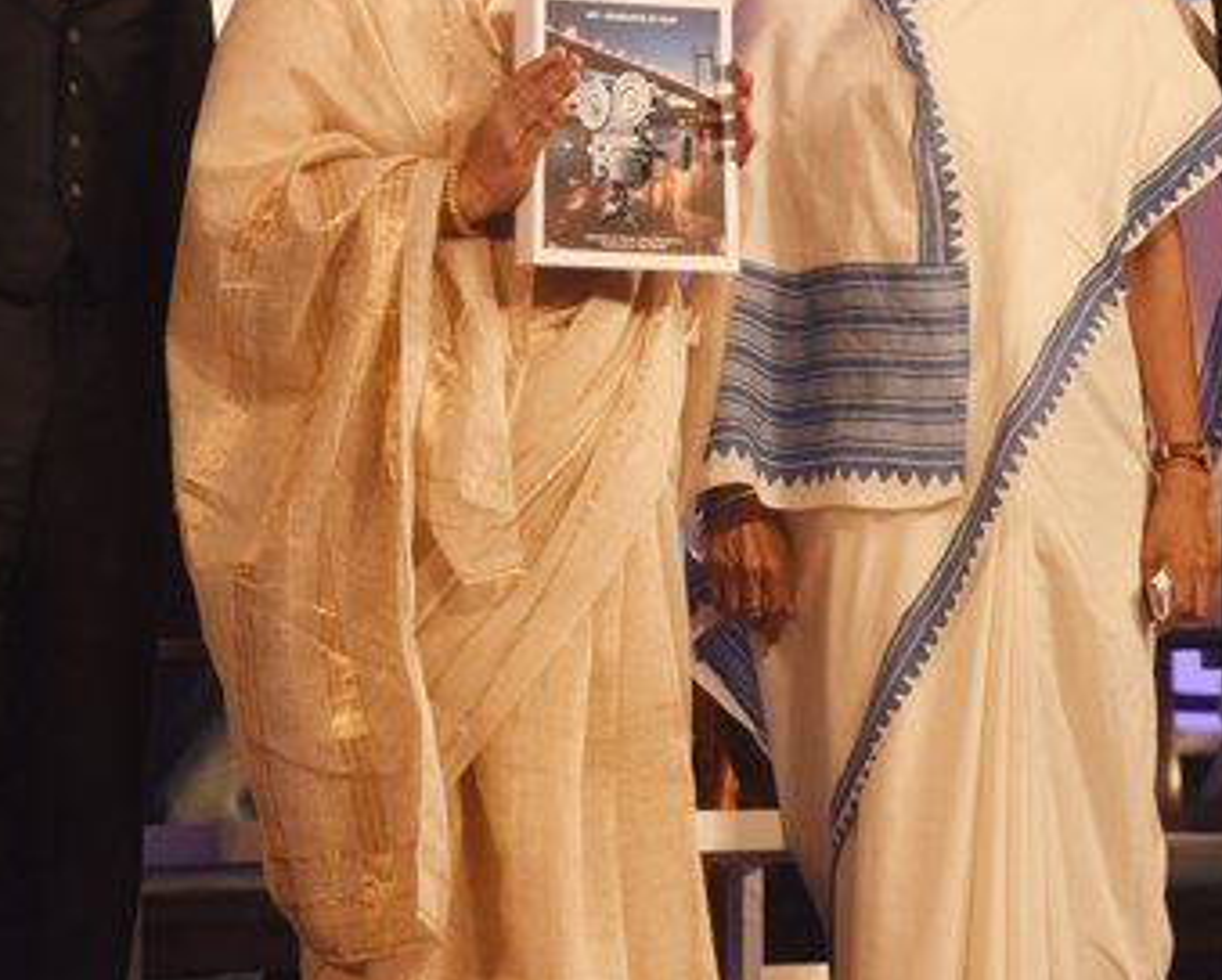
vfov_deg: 2.5
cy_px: 121
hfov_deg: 3.1
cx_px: 874
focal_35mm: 630
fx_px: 22811
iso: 1600
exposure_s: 1/200
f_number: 6.3
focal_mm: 300
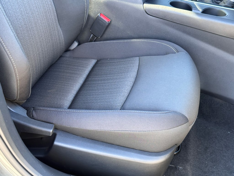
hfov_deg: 39.7
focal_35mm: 48
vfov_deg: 30.3
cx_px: 117
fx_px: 324
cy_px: 88
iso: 125
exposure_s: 1/60
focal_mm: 6.86
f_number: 1.78
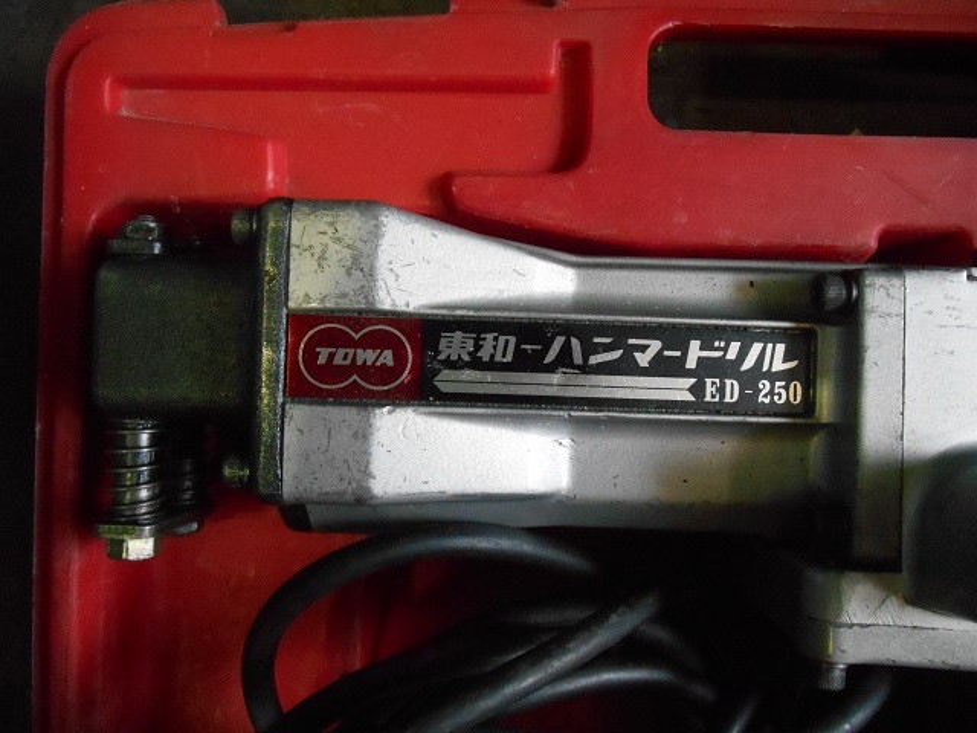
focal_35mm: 26
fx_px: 734
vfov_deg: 53.1
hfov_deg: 67.3
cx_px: 488
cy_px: 366
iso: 800
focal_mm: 4.7
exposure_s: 1/60
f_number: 3.4
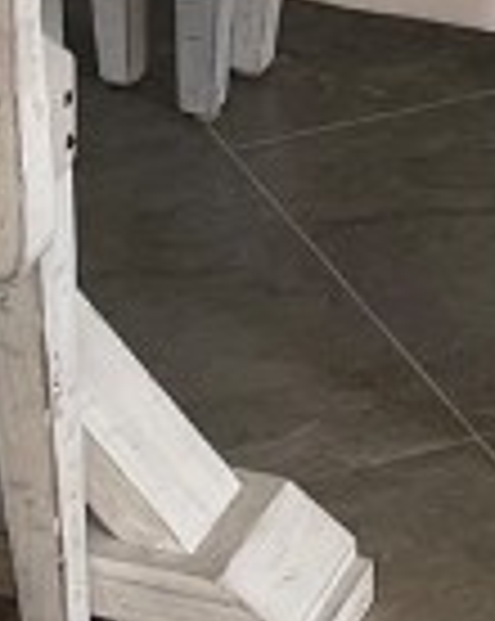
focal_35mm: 181
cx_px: 392
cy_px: -922
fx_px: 3322
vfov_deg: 9.4
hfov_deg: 8.5
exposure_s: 1/60
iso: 80
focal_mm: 5.1
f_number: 1.6
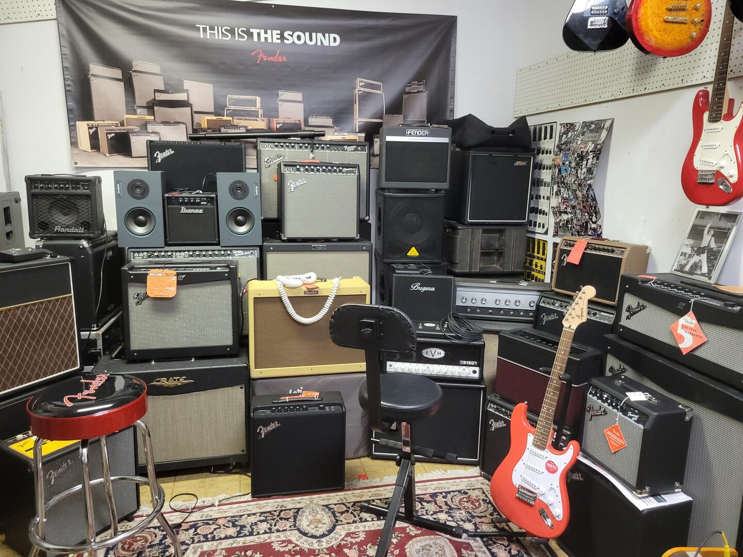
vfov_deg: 53.1
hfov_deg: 67.3
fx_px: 558
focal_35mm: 26
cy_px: 278
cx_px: 372
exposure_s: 1/30
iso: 500
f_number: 1.8
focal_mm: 5.4
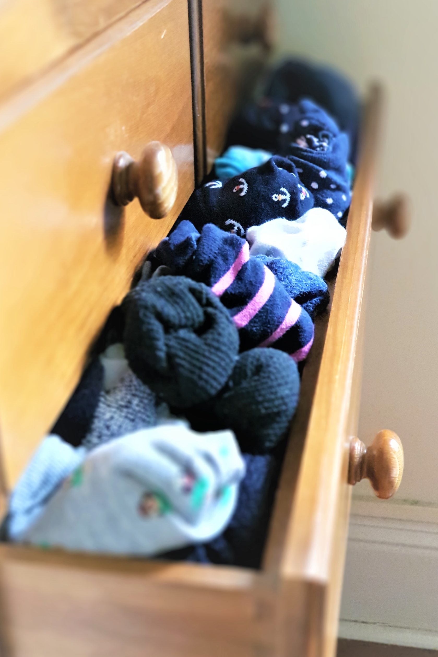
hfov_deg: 24.6
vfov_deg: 36.2
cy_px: 333
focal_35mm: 55
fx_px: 1004
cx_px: 217
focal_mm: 6
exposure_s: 1/33
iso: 800
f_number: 2.4
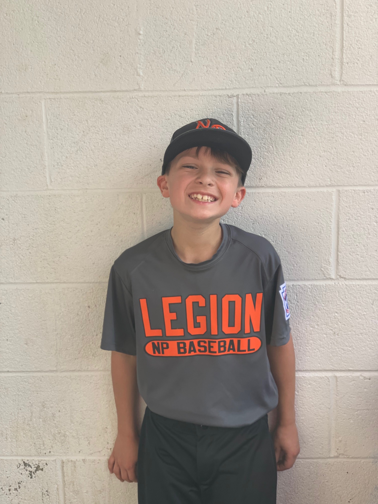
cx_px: 189
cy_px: 252
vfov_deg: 36.8
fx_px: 757
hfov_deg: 28.0
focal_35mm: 52
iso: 16
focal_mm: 6
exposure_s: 1/124
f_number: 2.4
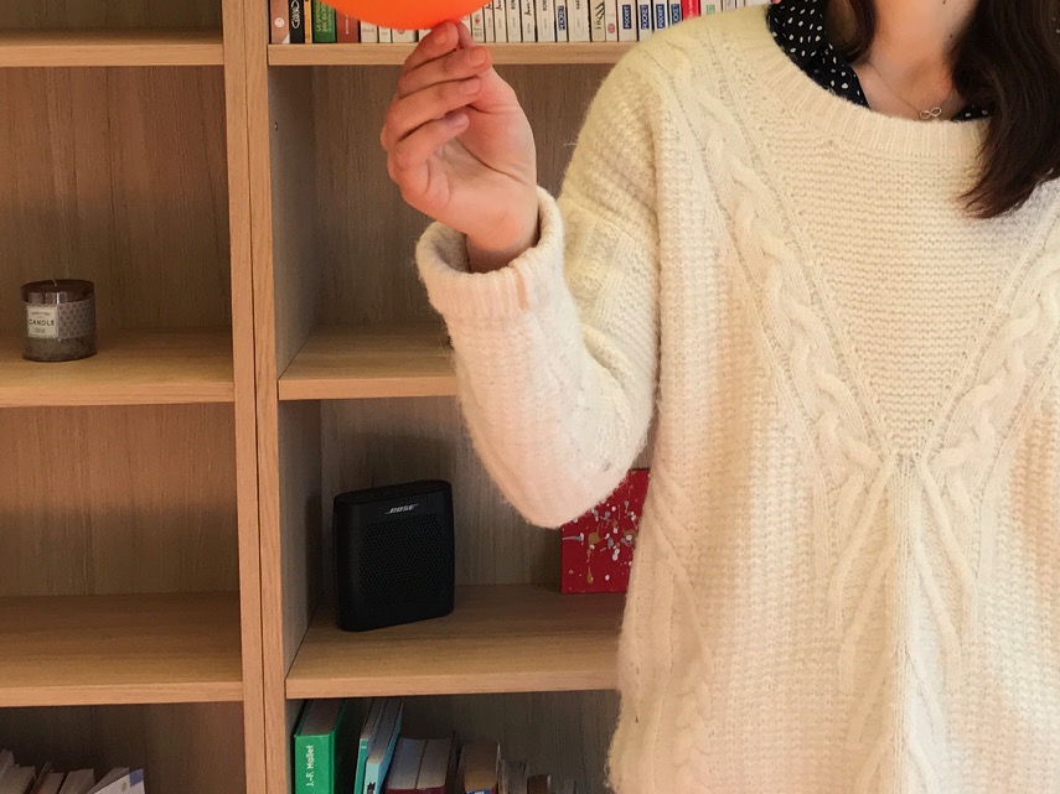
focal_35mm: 66
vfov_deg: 22.0
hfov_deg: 29.0
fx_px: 2021
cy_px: 185
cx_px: 764
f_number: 1.8
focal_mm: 3.99
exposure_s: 1/47
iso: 25
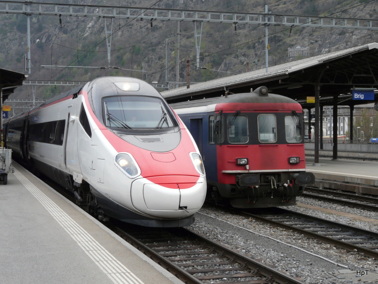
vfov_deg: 23.7
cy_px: 142
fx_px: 677
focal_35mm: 62
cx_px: 189
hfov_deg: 31.2
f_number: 4
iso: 100
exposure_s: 1/125
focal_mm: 10.2
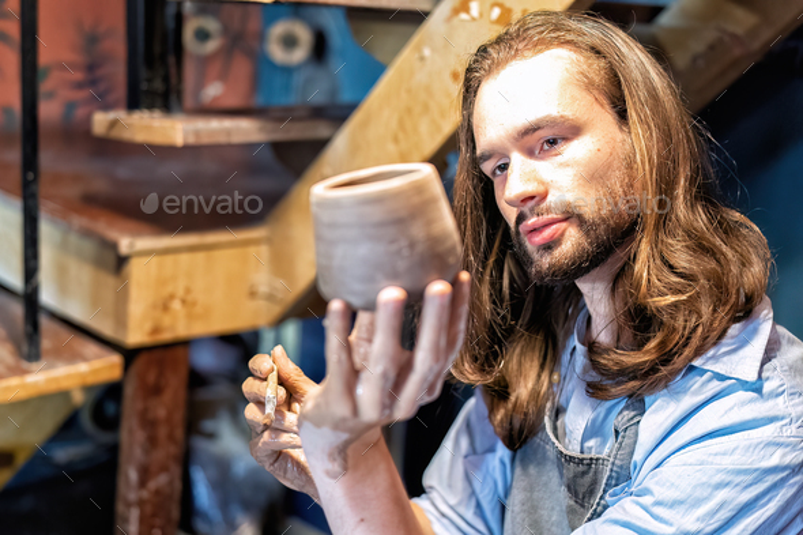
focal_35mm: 52
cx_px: 402
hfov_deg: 38.2
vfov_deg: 26.0
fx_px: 1159
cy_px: 268
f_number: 1.4
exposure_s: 1/250
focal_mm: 35
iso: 4000
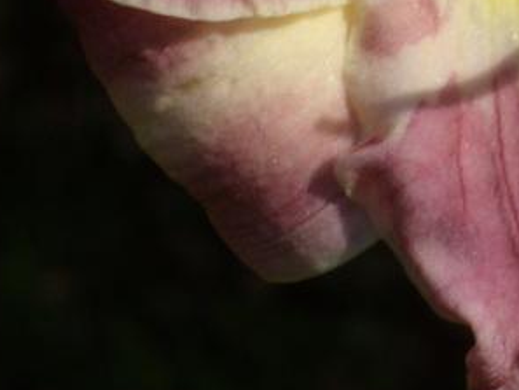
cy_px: -170
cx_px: 512
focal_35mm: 606
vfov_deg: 2.5
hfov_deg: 3.3
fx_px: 9089
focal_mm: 32
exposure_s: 1/160
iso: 80
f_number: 10.9
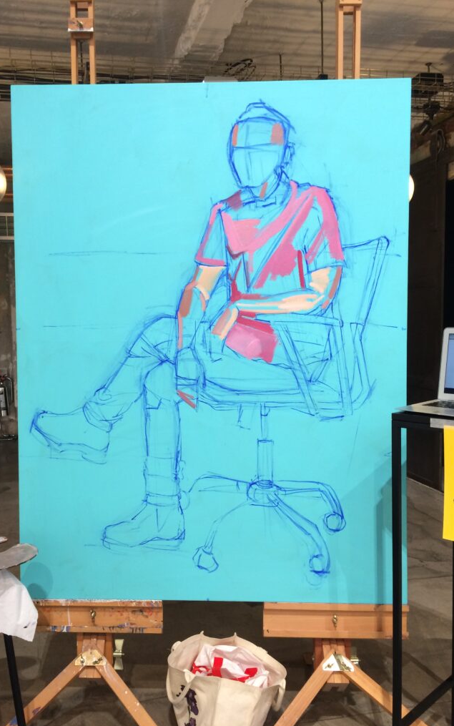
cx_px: 187
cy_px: 366
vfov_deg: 61.2
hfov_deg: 40.5
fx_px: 613
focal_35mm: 31
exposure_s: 1/33
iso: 100
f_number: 2.2
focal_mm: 4.15
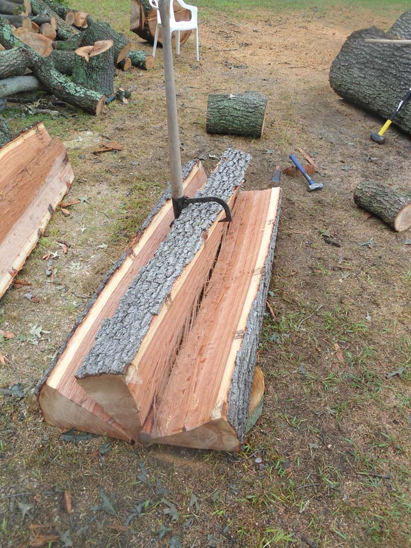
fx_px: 412
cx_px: 206
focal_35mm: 26
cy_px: 274
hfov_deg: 53.1
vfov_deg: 67.3
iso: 80
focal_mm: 4.7
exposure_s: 1/100
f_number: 2.8
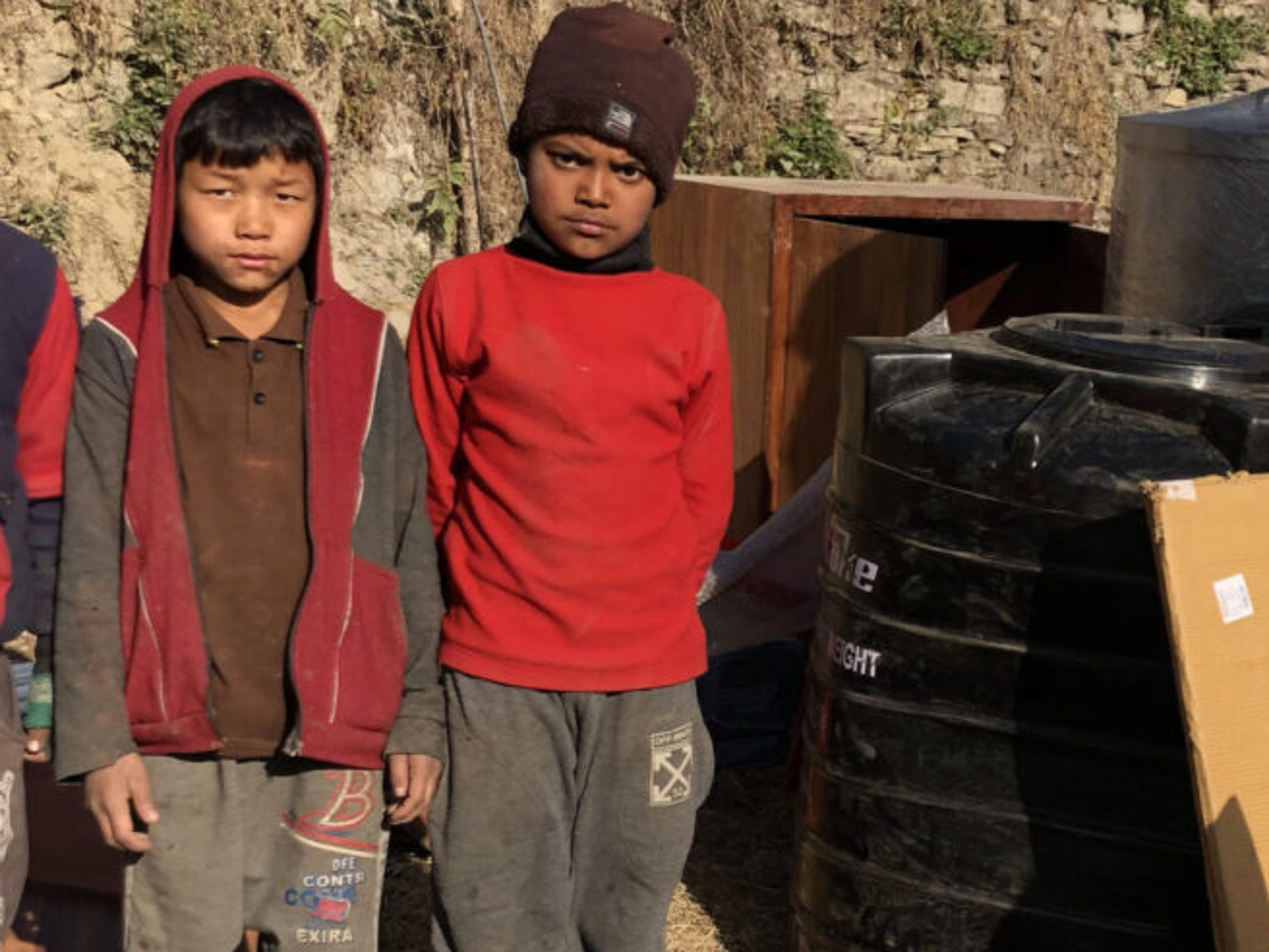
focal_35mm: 64
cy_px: 599
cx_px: 979
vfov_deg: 22.9
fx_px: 2346
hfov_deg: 29.7
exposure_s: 1/1656
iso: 20
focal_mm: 4
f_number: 1.8
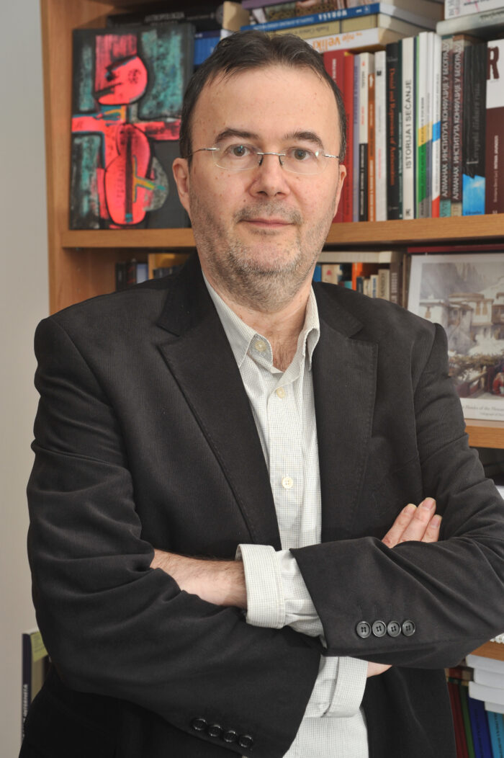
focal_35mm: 62
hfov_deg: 21.9
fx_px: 1304
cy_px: 379
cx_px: 252
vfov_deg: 32.4
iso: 400
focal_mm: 62
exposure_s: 1/250
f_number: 6.3
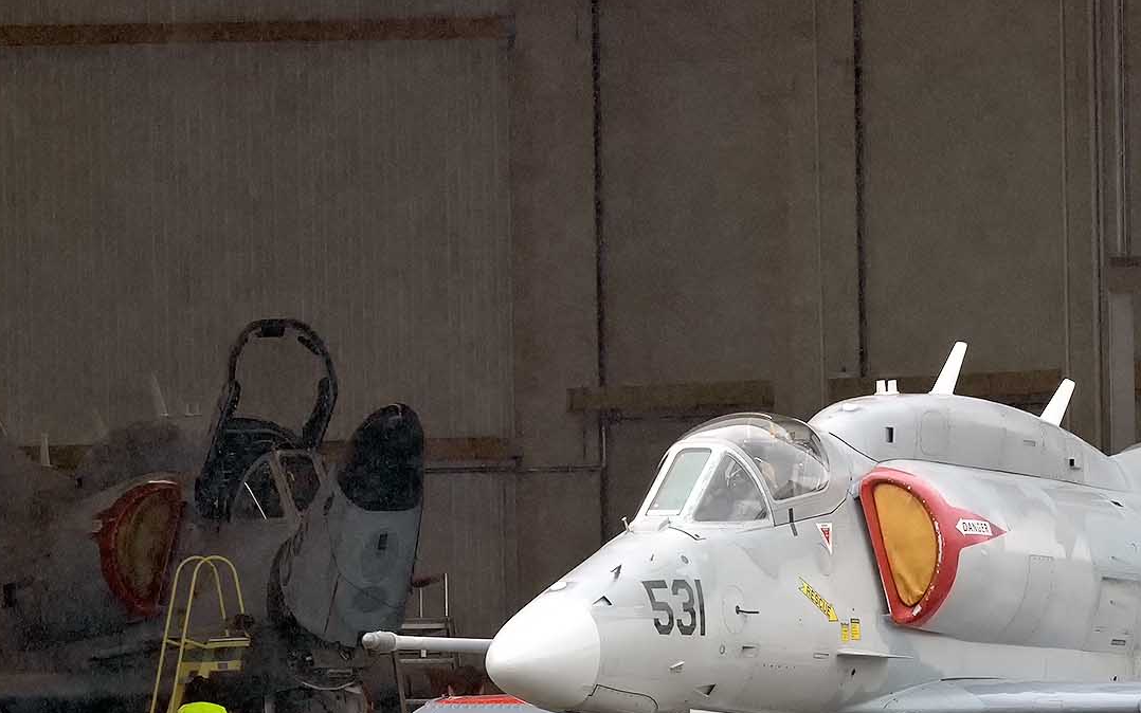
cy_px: 561
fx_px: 30135
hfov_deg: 2.2
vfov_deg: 1.4
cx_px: 803
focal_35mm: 969
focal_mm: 500
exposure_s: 1/800
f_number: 6.3
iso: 500
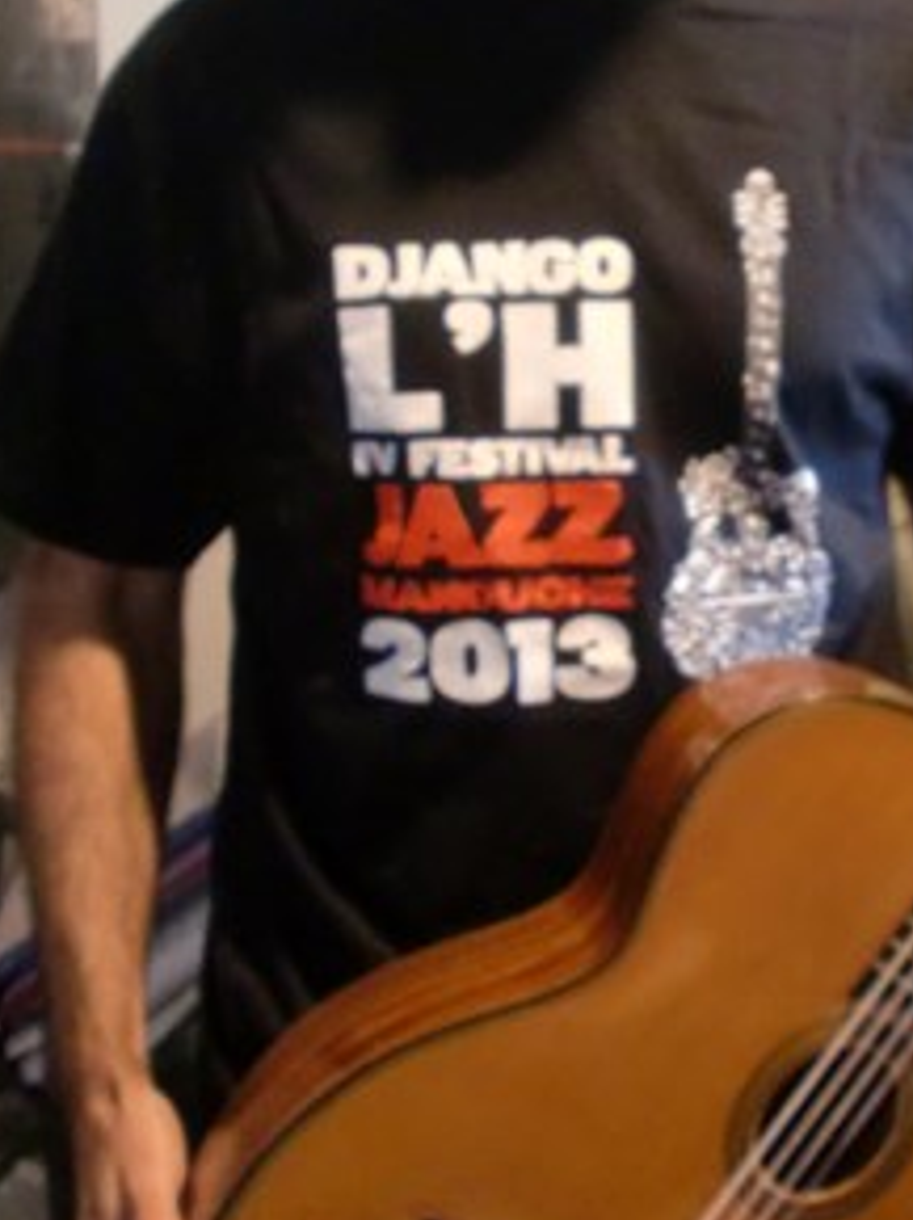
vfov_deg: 33.1
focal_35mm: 58
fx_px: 2043
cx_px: 715
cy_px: 475
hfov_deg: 24.8
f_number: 2.6
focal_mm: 4.65
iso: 400
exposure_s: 1/10
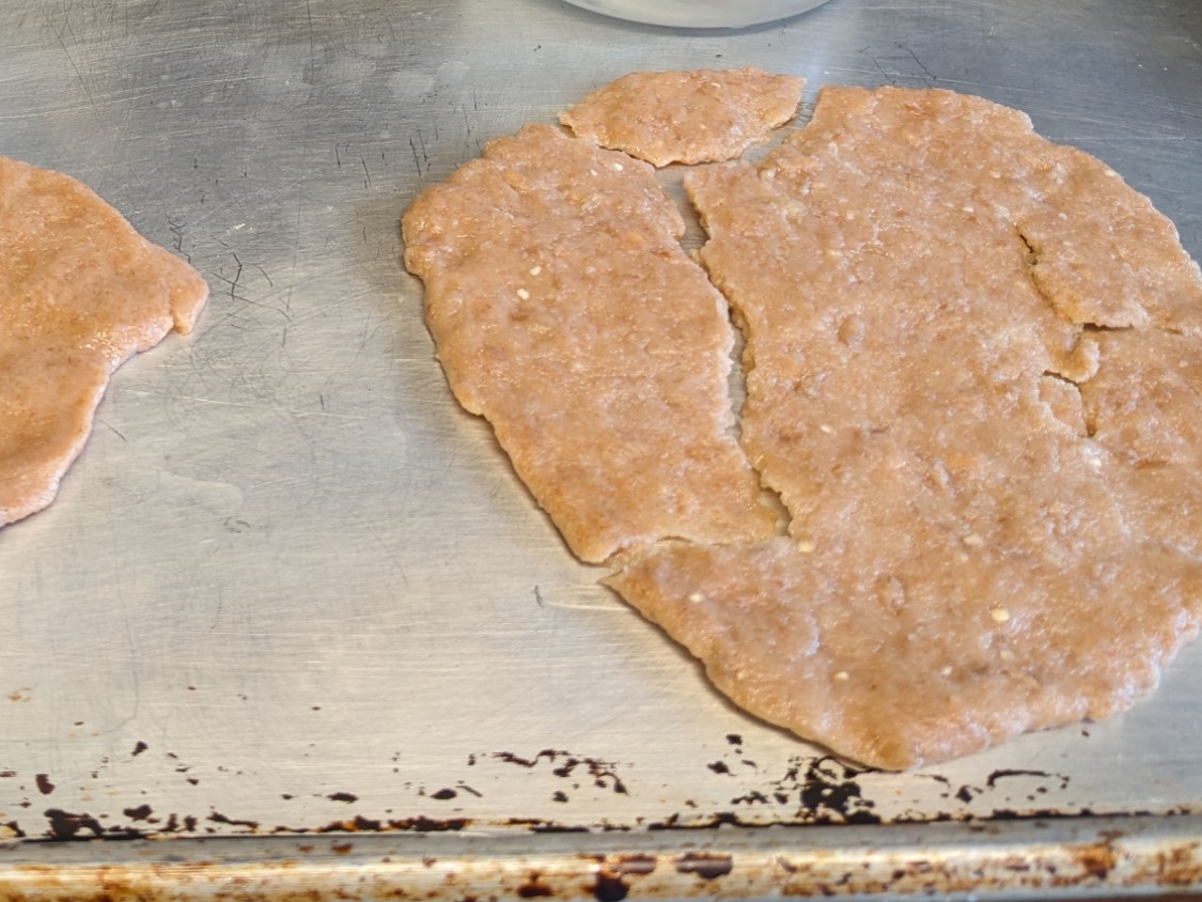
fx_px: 1667
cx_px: 255
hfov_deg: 38.3
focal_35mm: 48
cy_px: 119
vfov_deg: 29.2
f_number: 1.73
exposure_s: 1/29.8
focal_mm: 4.38
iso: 56
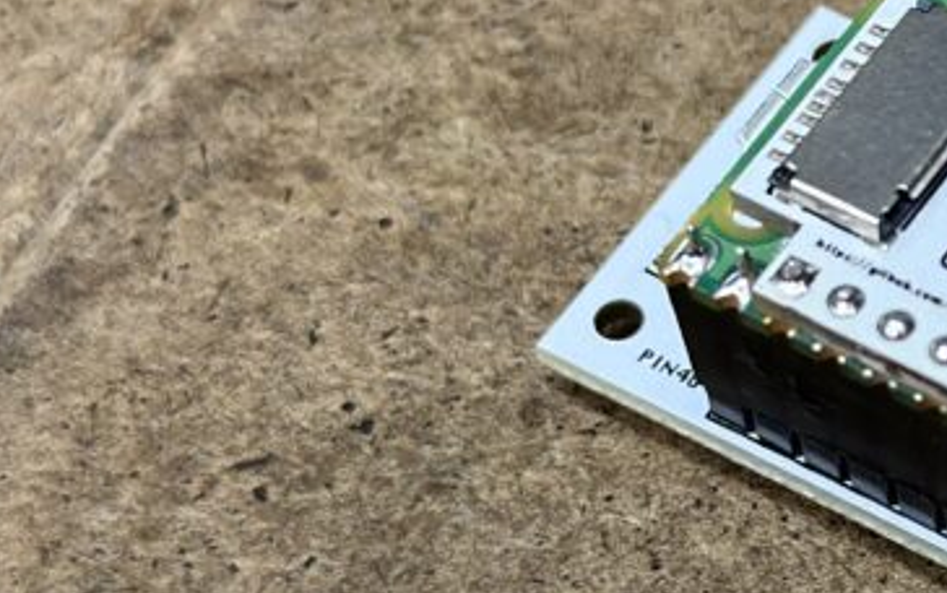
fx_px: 3693
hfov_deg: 14.1
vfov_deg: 9.2
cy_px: 408
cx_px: 1179
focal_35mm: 143
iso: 80
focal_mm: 6.86
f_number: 1.78
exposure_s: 1/191
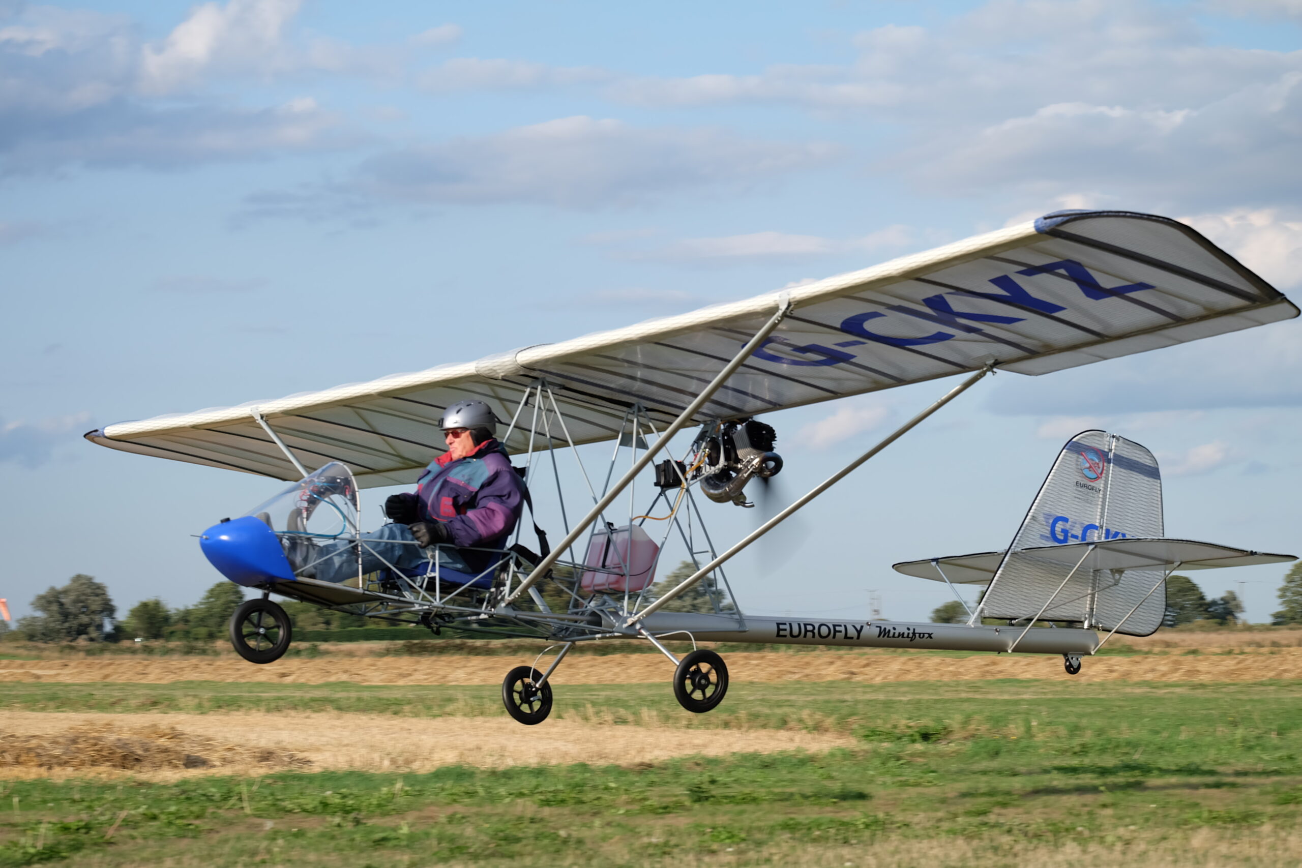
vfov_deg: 12.8
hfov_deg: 19.1
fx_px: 3870
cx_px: 651
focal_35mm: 107
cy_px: 434
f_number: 6.4
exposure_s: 1/400
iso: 200
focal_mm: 71.1
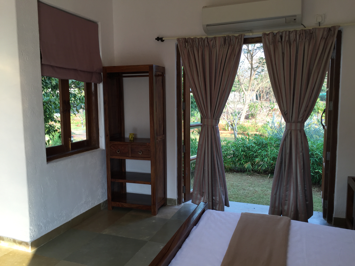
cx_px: 178
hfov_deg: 61.7
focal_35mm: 29
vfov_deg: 48.2
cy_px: 133
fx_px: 297
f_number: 2.2
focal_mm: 4.15
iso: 32
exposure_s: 1/161
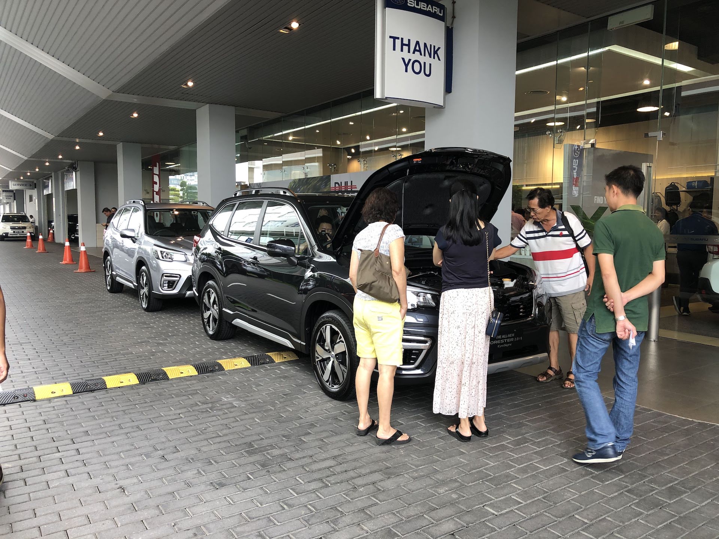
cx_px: 360
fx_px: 582
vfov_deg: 49.7
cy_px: 270
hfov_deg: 63.4
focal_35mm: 28
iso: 40
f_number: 1.8
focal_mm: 4
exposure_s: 1/100
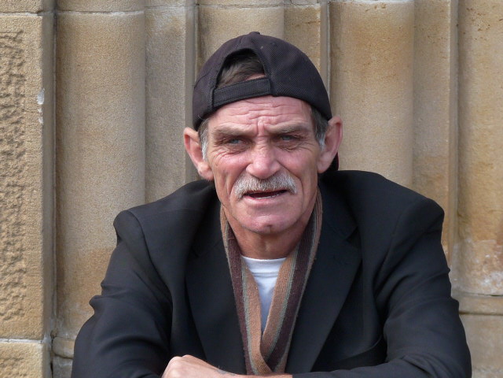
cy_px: 189
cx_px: 252
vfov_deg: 5.0
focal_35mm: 297
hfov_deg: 6.7
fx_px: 4316
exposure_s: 1/160
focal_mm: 29.7
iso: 100
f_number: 3.7
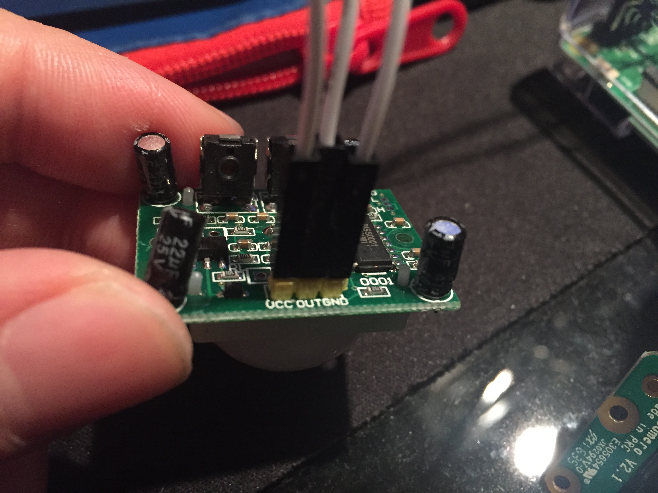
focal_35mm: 29
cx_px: 329
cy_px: 246
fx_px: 551
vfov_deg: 48.2
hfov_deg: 61.7
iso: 320
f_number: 2.2
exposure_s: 1/15
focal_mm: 4.15
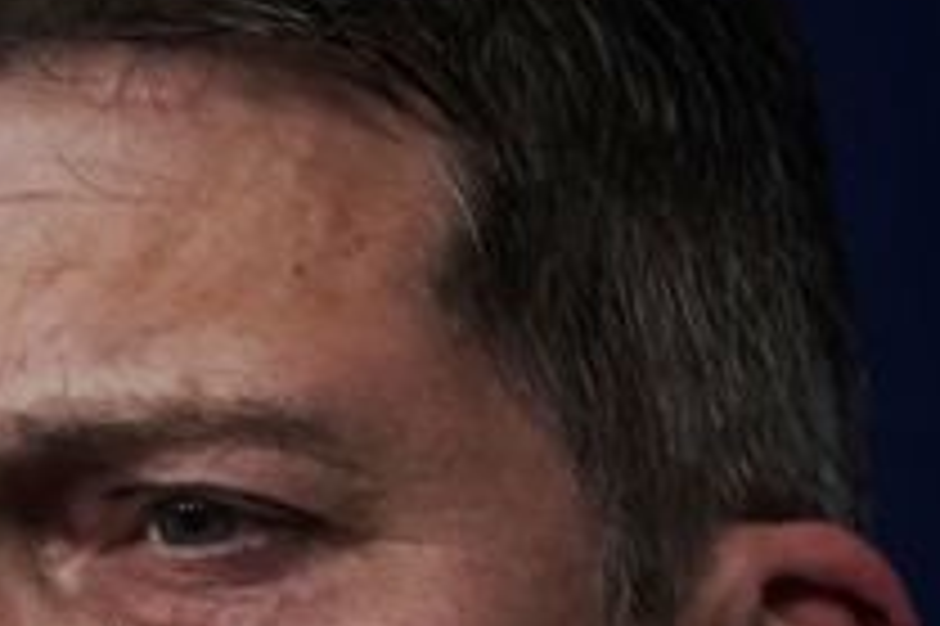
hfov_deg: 2.1
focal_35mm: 980
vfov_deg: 1.4
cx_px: 1106
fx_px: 25568
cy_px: 313
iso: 3200
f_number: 5.6
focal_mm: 200
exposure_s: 1/800
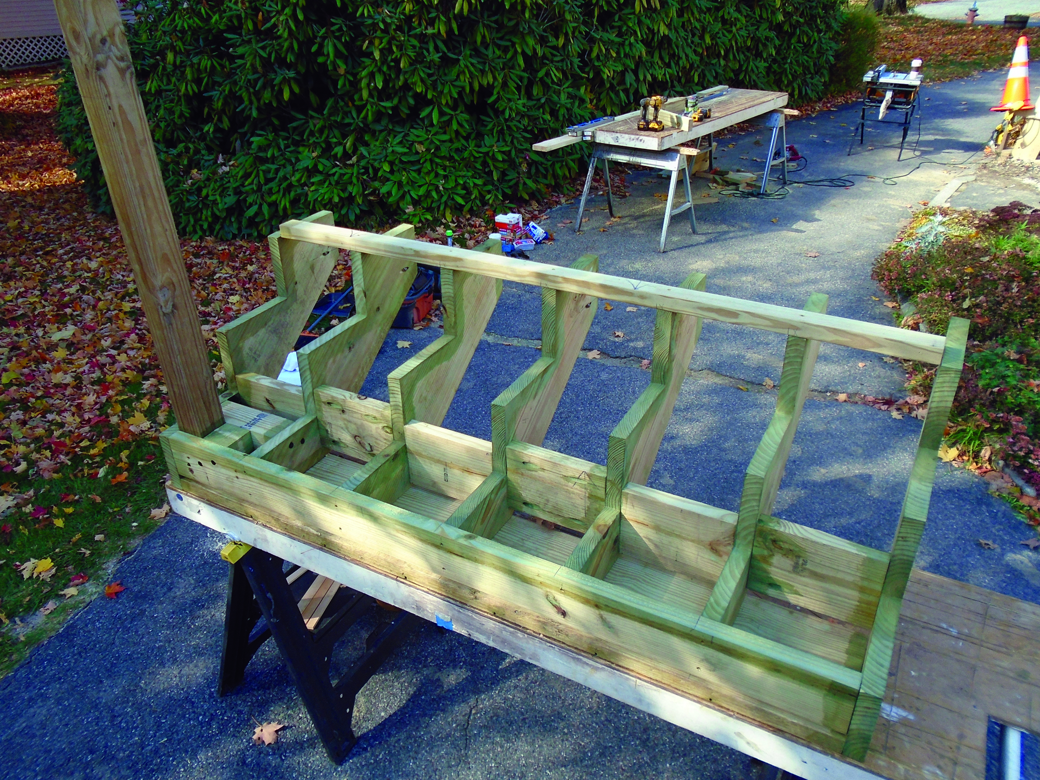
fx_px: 781
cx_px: 520
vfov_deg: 53.1
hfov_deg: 67.3
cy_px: 390
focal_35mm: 26
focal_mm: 4.6
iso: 100
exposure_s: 1/125
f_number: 3.2
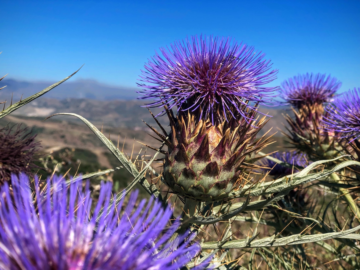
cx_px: 180
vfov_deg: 25.7
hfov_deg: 33.8
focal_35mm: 57
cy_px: 135
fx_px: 593
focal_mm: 6.6
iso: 20
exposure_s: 1/800
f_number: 2.8
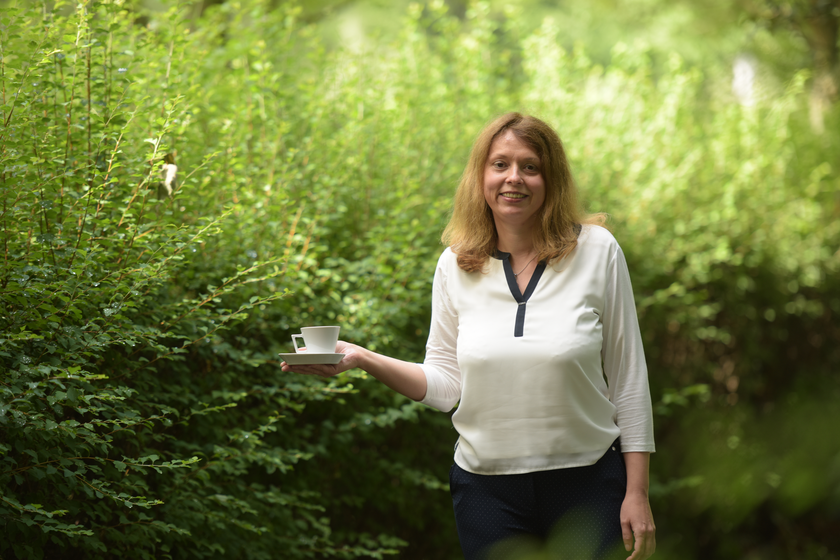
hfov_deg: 12.8
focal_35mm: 160
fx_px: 3733
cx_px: 420
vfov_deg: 8.6
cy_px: 280
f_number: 2.8
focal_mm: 160
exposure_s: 1/250
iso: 200
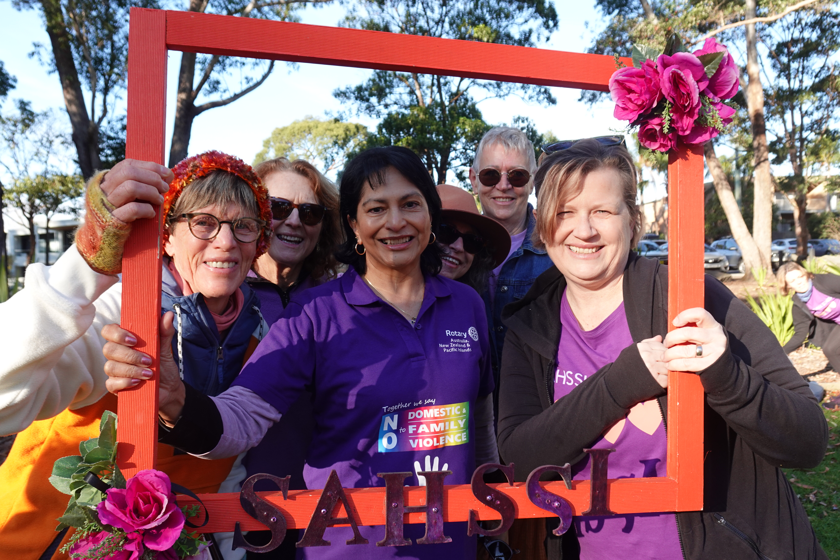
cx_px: 420
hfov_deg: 65.5
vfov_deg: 46.4
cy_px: 280
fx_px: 653
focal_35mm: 28
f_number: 3.2
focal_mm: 10.61
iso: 125
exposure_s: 1/250
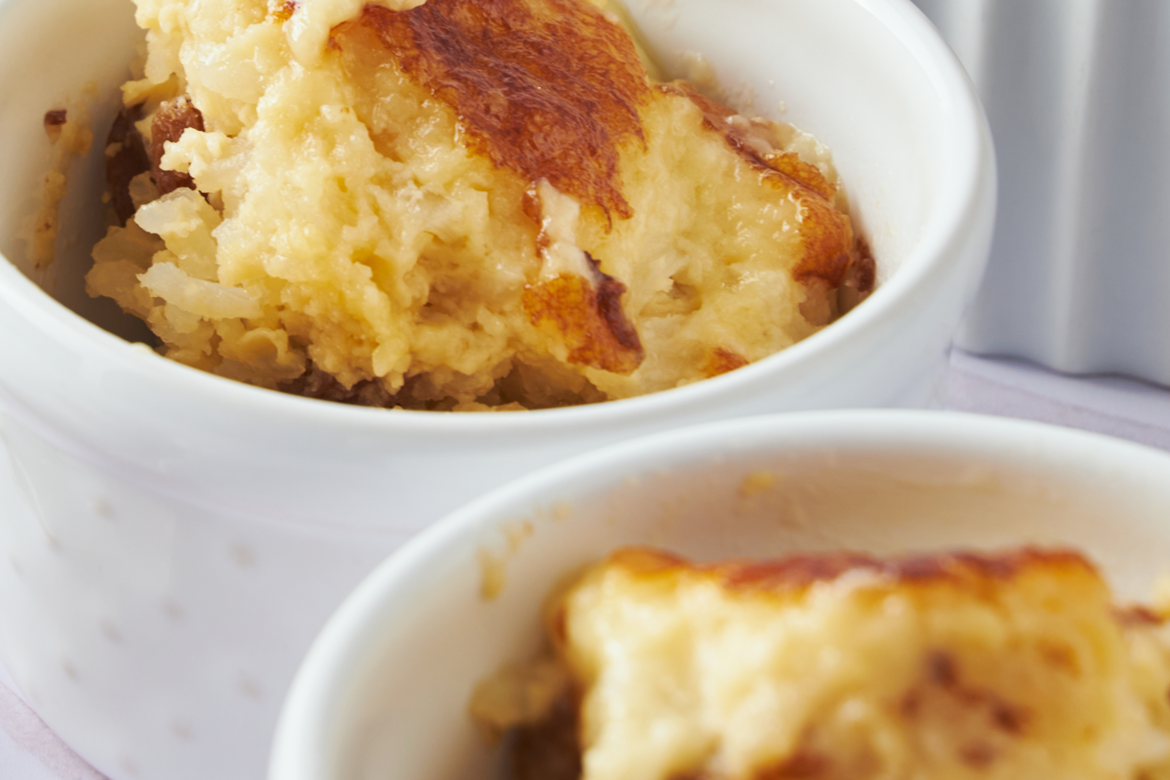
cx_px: 255
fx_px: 7442
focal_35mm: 229
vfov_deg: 6.0
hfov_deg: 9.0
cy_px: 84
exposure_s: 1/100
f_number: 8
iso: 100
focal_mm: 70
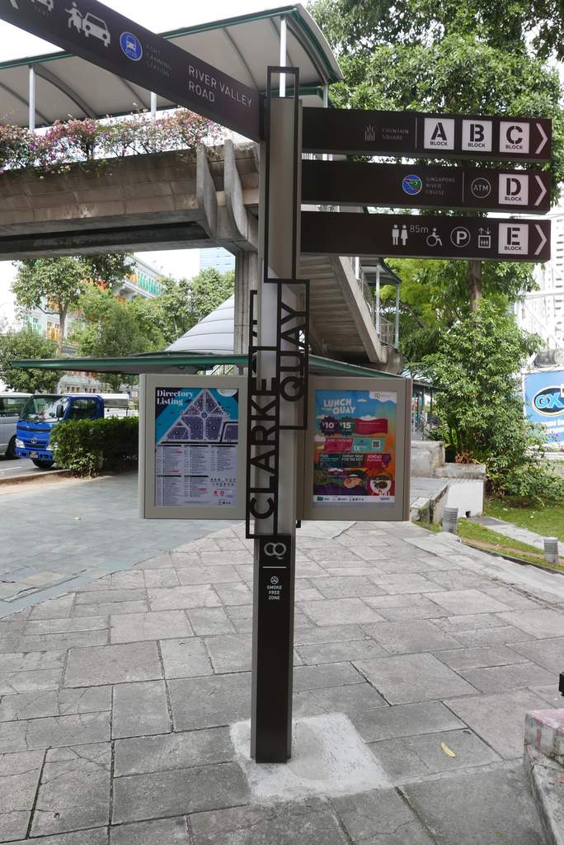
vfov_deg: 73.7
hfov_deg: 53.2
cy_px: 422
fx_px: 563
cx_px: 282
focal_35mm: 24
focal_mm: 10.9
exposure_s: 1/200
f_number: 5.6
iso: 200
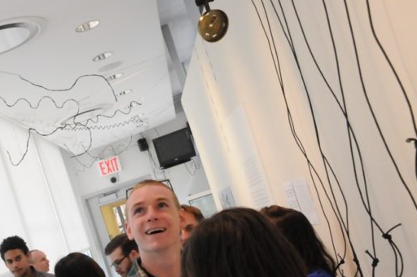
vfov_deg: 22.2
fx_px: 694
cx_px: 11
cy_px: 229
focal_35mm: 60
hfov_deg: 31.2
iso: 3200
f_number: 5.6
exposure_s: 1/160
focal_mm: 20
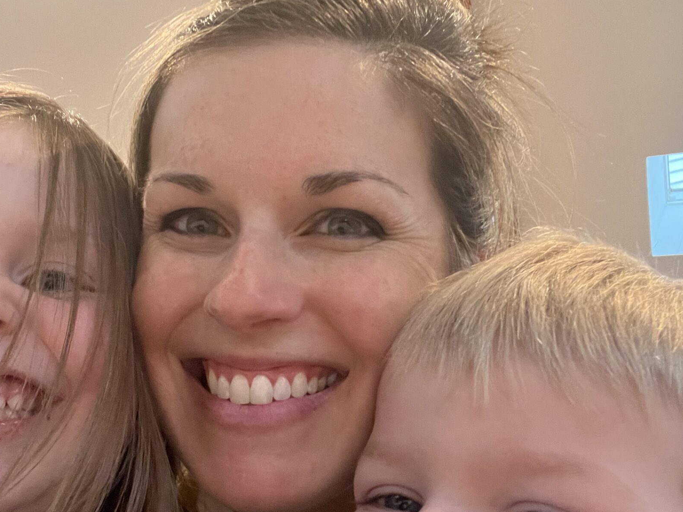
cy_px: 325
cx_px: 297
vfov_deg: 38.4
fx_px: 730
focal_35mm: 37
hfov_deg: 50.0
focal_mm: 2.71
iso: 500
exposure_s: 1/30
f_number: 2.2
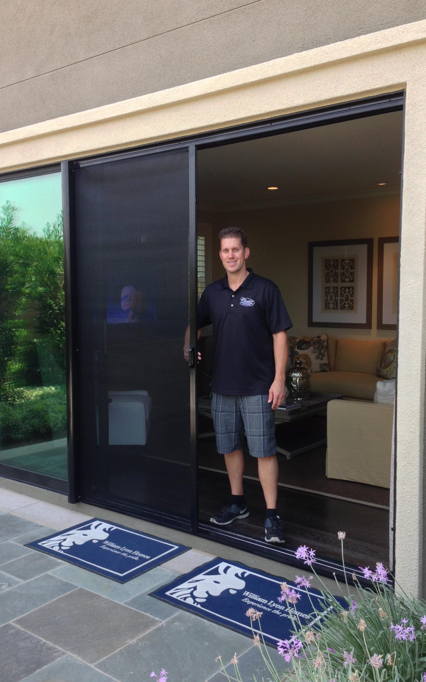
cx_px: 206
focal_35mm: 36
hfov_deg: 35.3
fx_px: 669
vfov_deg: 54.0
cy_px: 343
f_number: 2.4
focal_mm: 4.12
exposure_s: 1/204
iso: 50
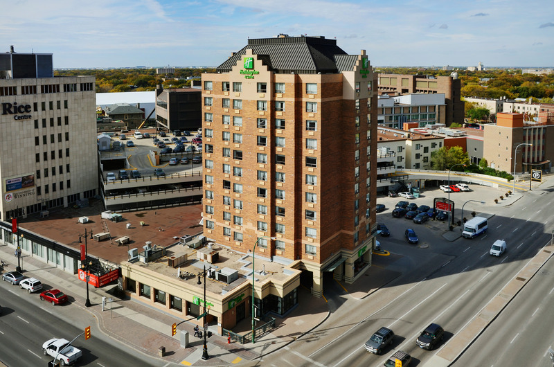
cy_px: 184
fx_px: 369
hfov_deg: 73.8
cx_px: 277
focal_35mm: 24
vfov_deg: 52.9
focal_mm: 16
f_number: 8
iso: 200
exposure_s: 1/350
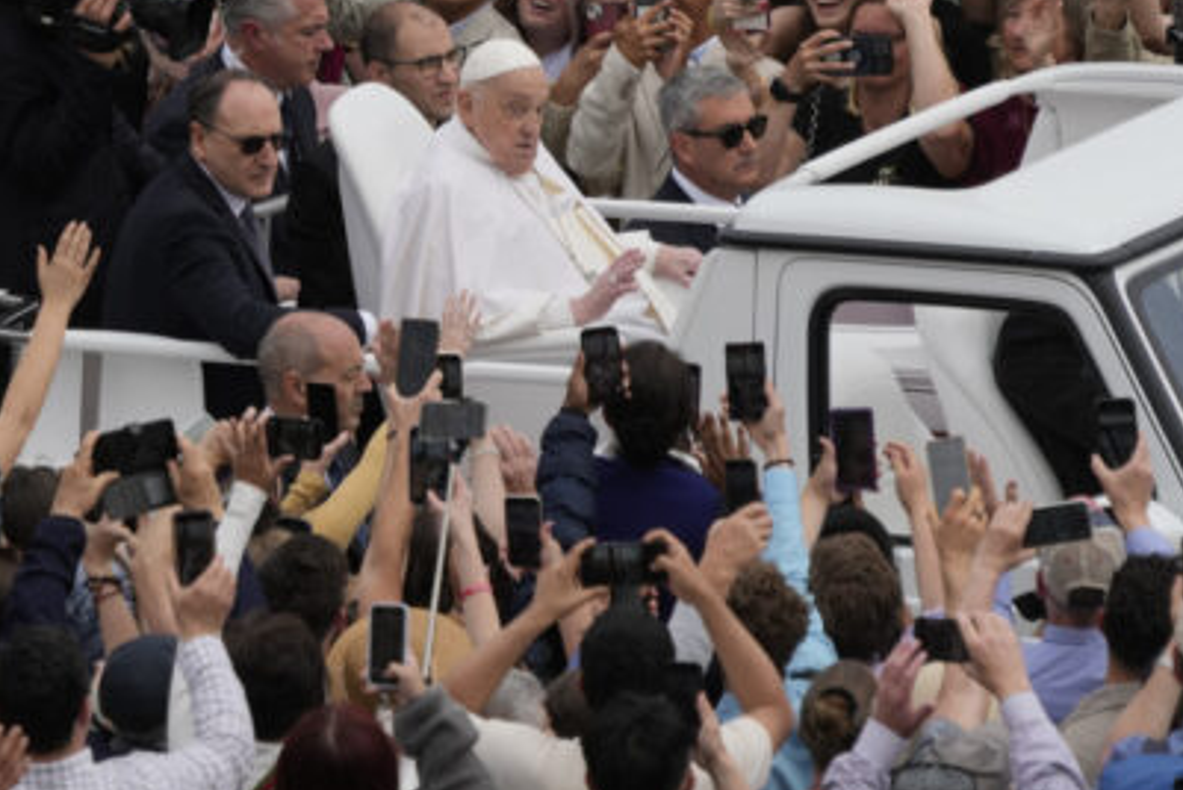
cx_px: 631
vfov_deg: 1.4
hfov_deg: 2.2
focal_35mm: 957
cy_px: 258
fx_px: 31470
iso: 500
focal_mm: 600
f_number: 6.3
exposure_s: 1/3200
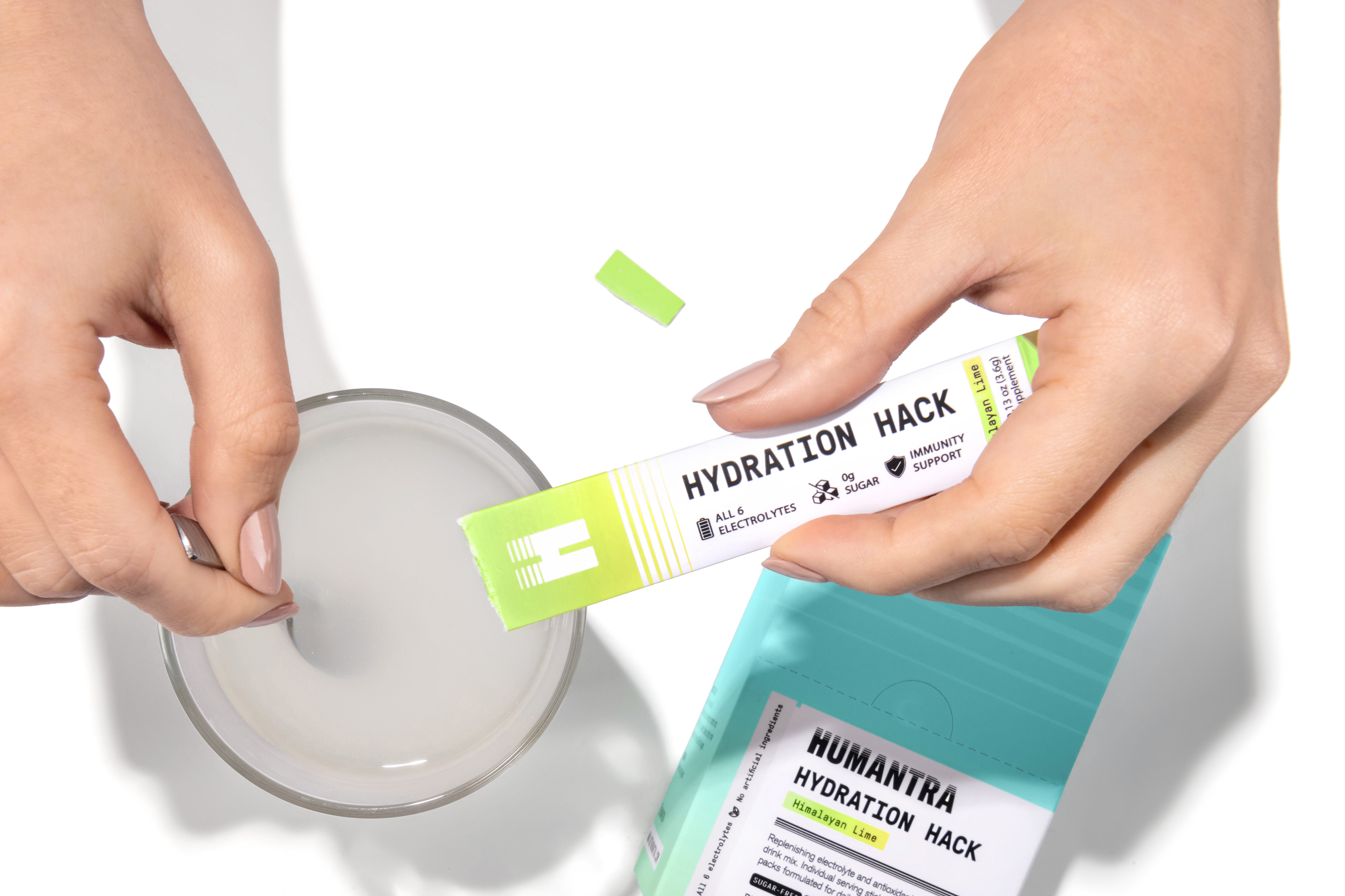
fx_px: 2241
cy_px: 521
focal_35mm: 60
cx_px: 542
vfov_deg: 22.6
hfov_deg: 33.3
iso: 100
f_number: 20
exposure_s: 1/160
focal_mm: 48
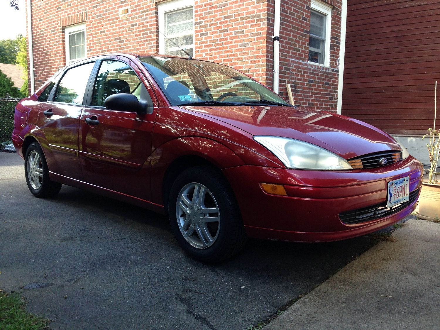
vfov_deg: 42.9
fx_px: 419
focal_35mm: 33
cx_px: 220
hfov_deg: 55.4
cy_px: 165
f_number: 2.4
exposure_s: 1/120
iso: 80
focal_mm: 4.13
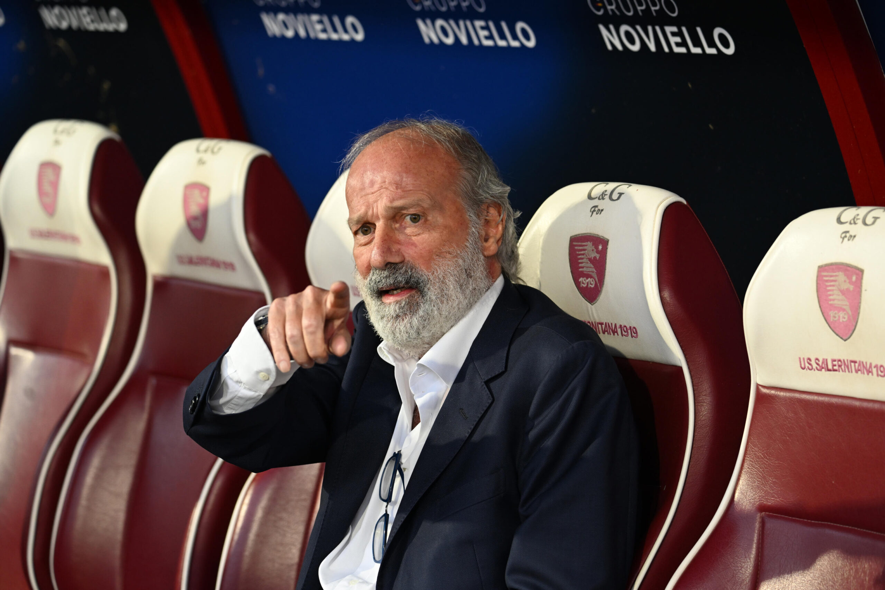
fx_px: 3933
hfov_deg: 12.8
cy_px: 295
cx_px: 442
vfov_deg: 8.6
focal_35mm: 160
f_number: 4.8
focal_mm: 160
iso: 1000
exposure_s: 1/250
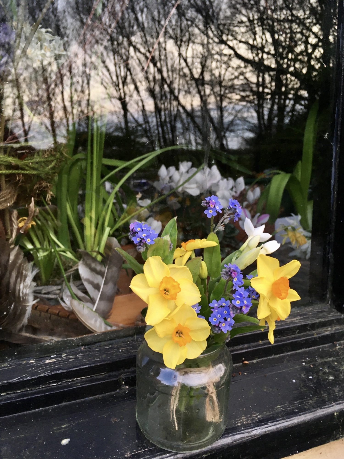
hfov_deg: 48.2
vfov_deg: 61.7
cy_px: 230
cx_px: 172
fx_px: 384
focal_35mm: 29
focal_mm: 4.15
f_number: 2.2
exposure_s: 1/33
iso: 25
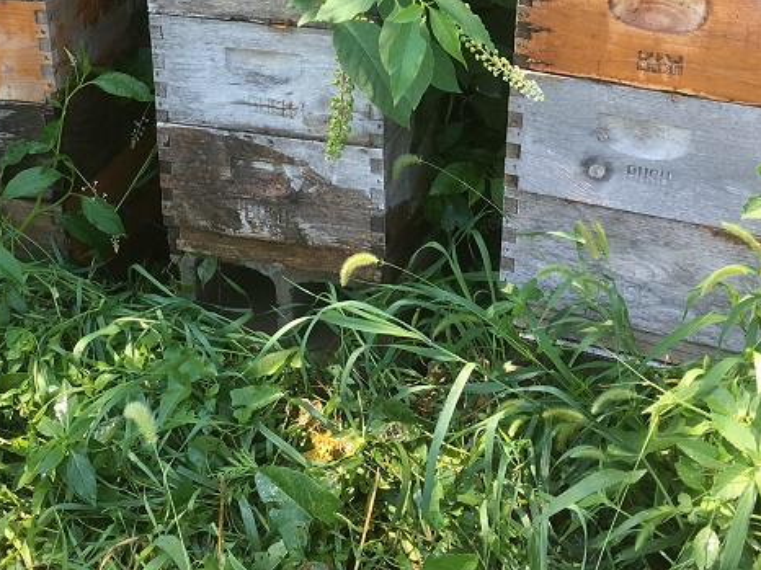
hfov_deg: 30.0
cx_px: 247
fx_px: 1406
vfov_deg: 21.9
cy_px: -27
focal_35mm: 64
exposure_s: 1/184
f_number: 2.2
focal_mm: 4.15
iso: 25
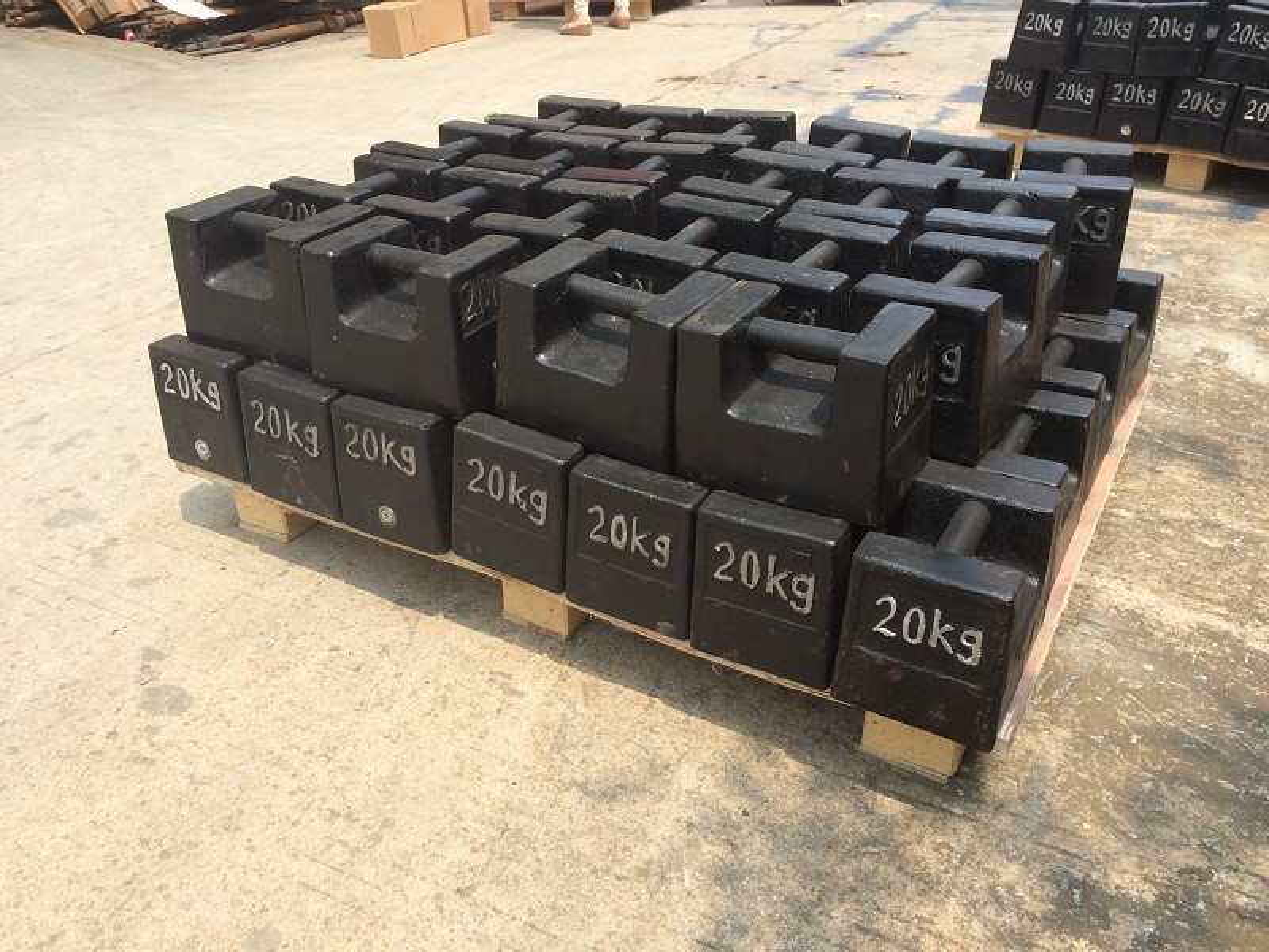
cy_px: 476
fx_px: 1063
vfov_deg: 48.2
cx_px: 634
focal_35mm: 29
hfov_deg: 61.7
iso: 32
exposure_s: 1/1172
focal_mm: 4.15
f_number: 2.2
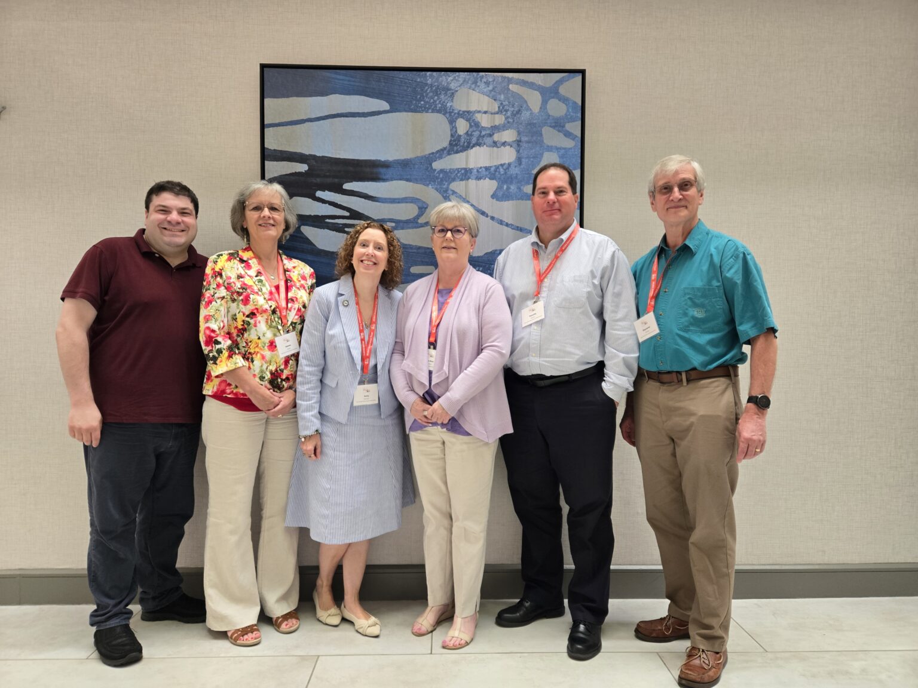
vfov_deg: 58.9
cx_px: 459
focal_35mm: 23
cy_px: 344
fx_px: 610
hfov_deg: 73.9
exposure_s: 1/31
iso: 320
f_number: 1.8
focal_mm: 5.4
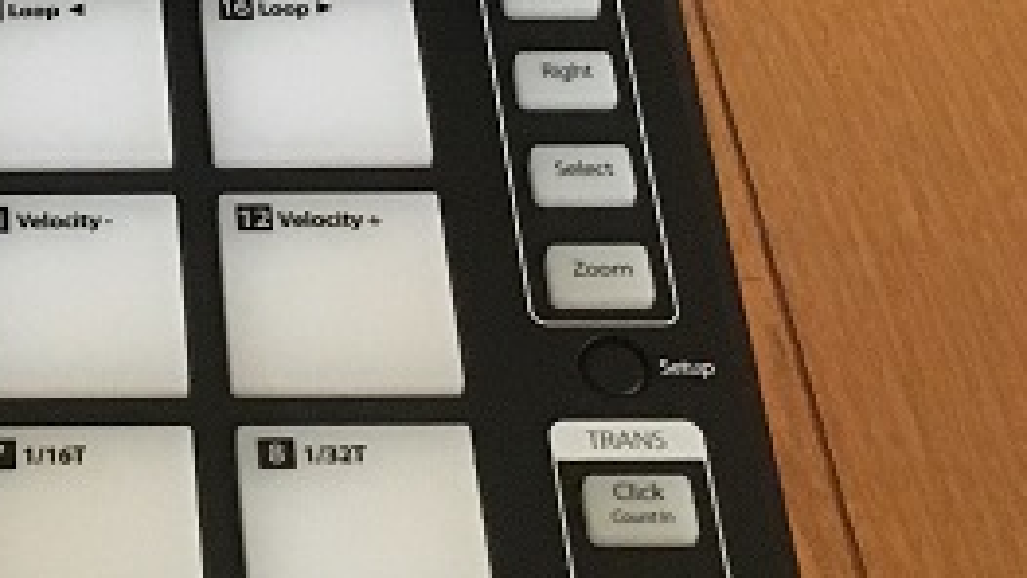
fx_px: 3295
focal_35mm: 121
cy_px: -344
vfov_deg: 9.7
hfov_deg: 17.1
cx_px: -148
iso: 250
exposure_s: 1/15
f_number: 2.2
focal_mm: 4.15
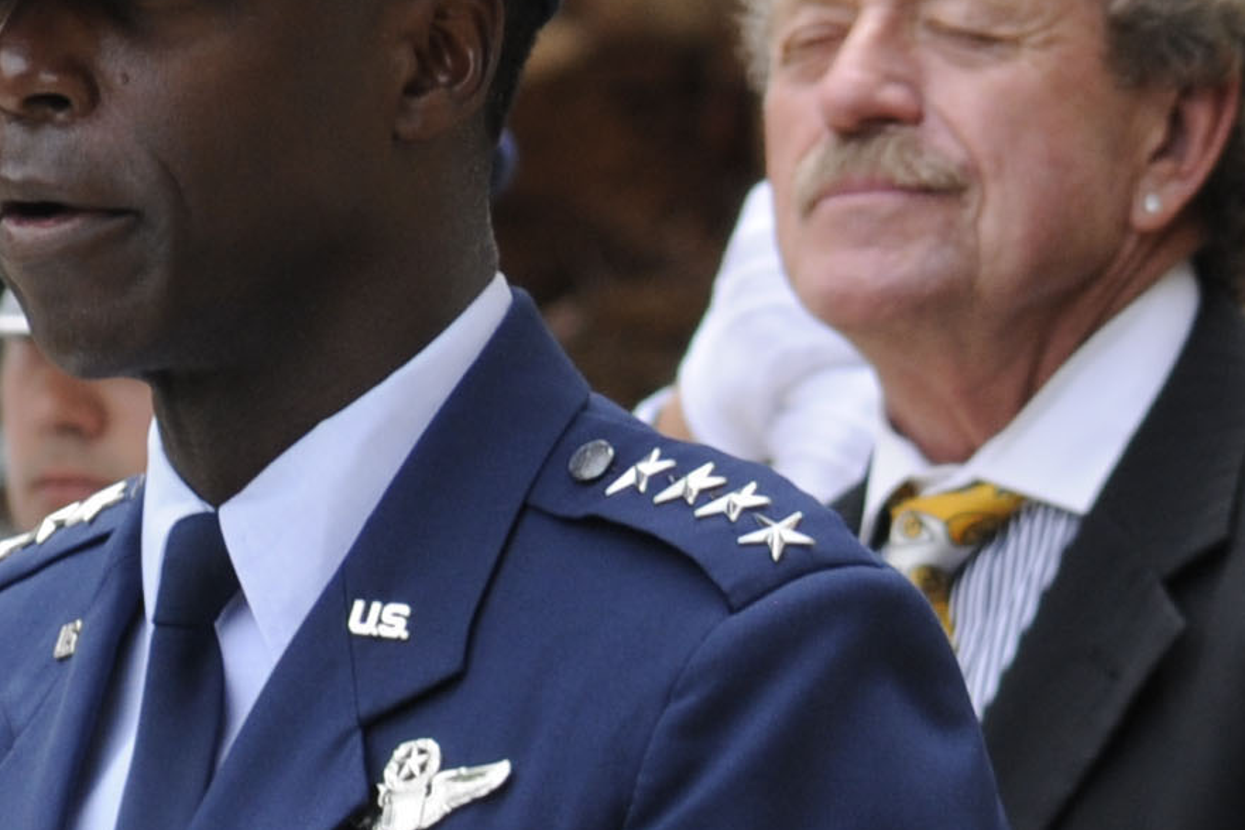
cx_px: 79
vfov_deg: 1.4
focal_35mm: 965
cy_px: 500
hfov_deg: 2.1
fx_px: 33370
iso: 640
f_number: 10
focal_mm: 200
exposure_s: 1/320
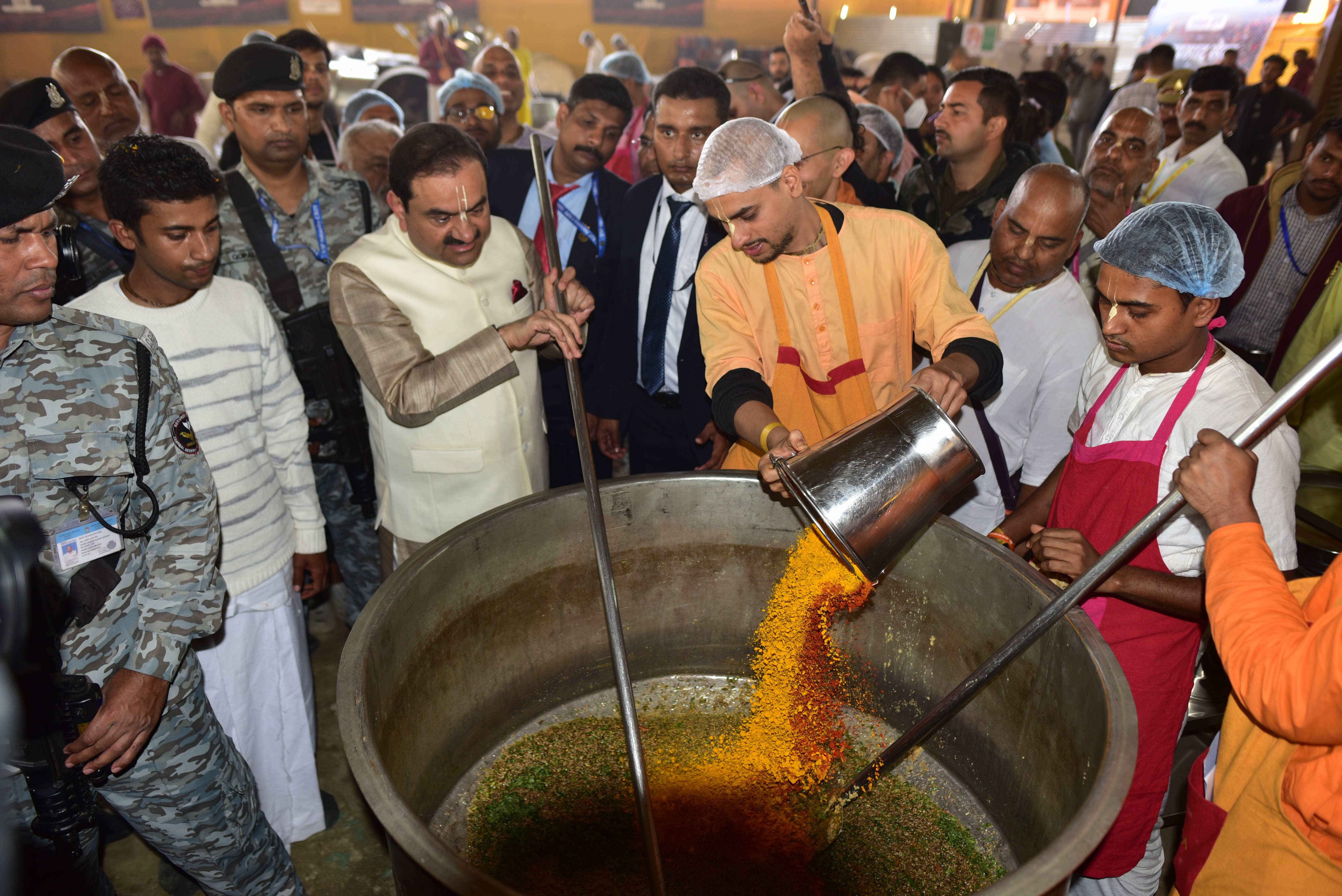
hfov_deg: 73.7
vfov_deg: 53.2
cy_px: 448
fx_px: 895
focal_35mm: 24
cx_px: 671
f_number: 2.8
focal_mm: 24
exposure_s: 1/160
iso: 400
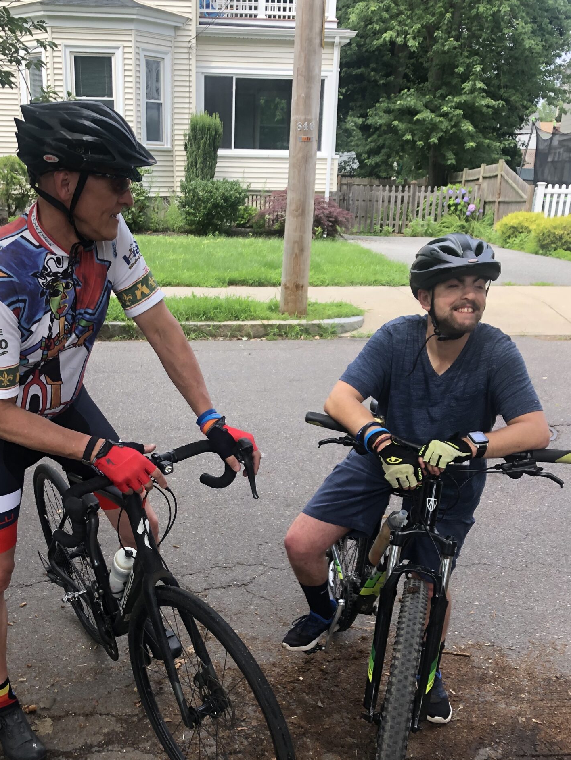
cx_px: 224
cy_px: 466
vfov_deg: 48.6
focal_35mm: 38
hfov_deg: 37.6
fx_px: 836
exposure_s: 1/282
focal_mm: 3.99
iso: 20
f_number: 1.8
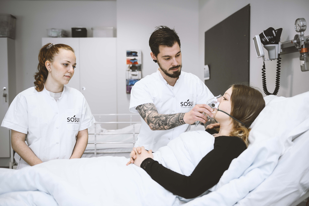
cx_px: 154
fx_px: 360
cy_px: 103
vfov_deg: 31.9
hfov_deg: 46.4
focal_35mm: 42
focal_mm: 42
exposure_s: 1/160
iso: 400
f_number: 2.8
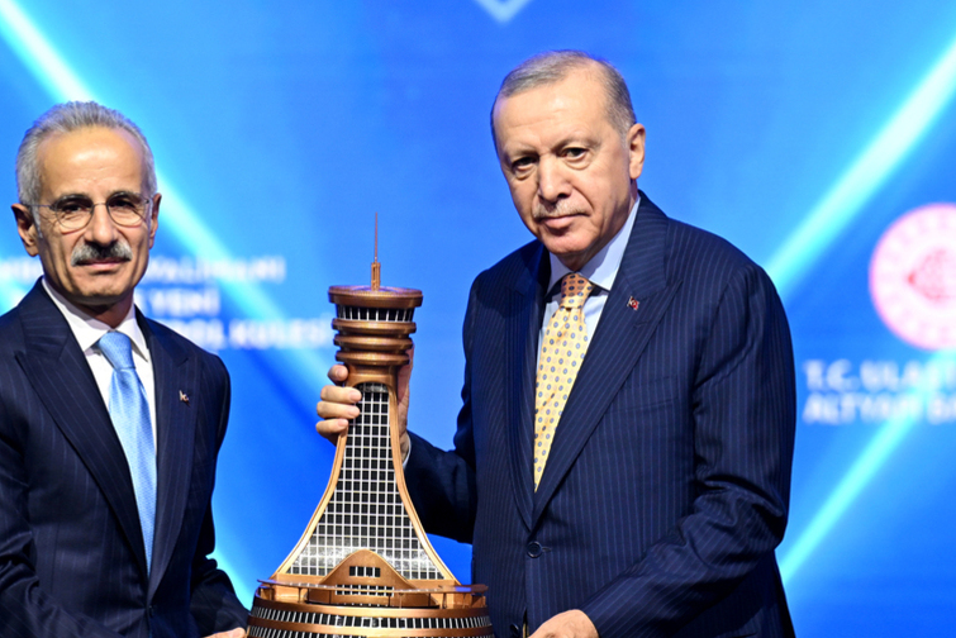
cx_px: 442
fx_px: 11688
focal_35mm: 440
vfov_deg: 3.1
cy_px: 315
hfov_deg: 4.7
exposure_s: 1/320
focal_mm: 185
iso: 1250
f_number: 3.2
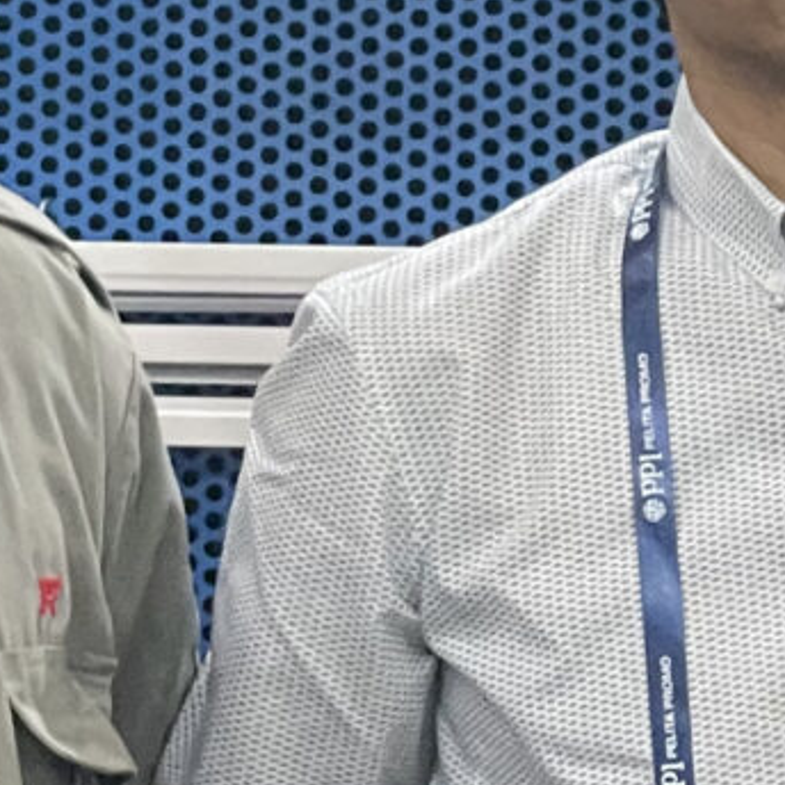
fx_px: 7030
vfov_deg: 6.4
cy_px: -57
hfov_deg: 6.4
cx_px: 513
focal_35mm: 274
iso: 250
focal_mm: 6
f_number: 2
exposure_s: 1/50
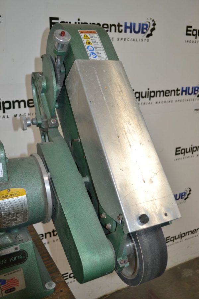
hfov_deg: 40.0
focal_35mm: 33
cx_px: 100
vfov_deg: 57.2
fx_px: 274
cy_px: 150
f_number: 4
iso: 400
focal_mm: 22
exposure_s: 1/80
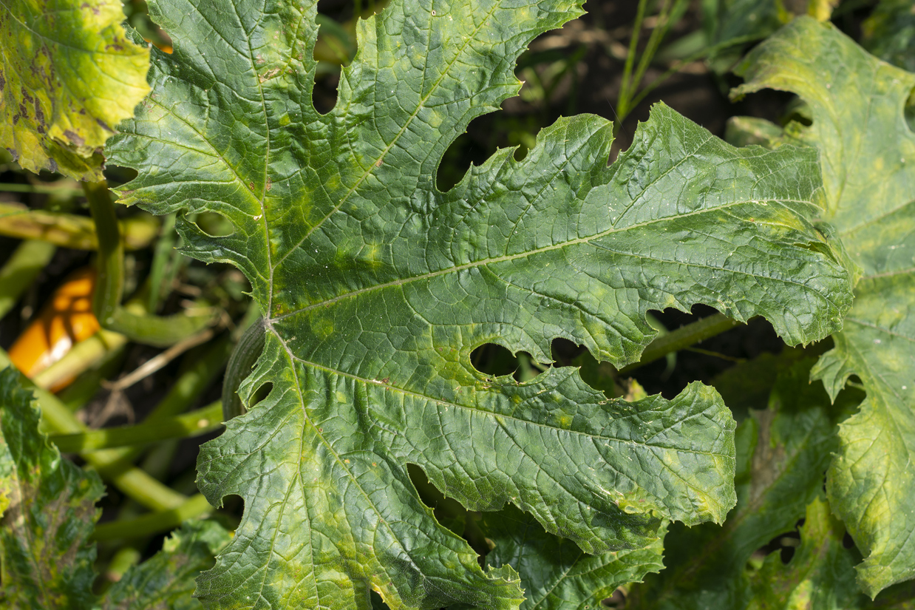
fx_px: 1931
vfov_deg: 17.9
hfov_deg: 26.7
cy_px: 305
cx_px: 455
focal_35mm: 76
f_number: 7.1
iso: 100
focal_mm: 50
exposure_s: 1/200
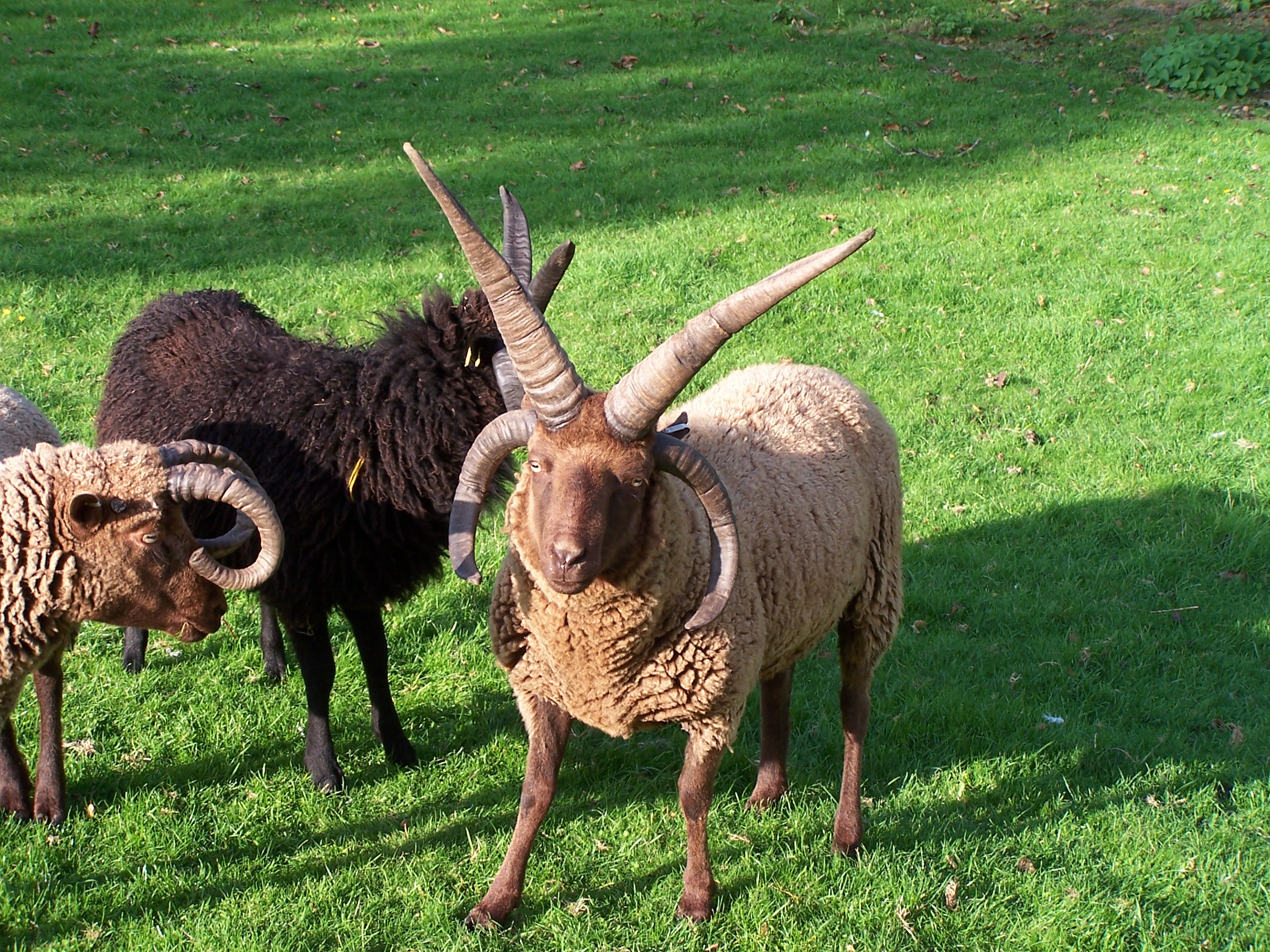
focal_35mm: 94
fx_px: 3449
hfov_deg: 20.9
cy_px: 476
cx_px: 635
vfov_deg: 15.7
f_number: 3.2
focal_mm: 15.6
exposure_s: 1/180
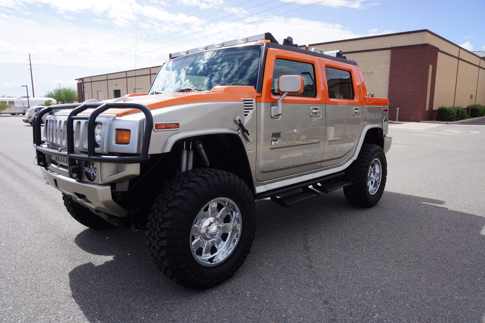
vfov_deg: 51.2
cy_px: 162
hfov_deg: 71.6
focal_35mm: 25
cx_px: 242
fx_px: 337
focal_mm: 17
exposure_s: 1/100
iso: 100
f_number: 11
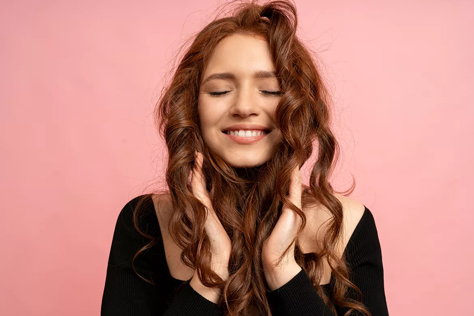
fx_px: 461
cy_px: 158
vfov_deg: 37.9
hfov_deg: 54.4
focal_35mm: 35
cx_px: 237
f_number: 7.1
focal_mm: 35
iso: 100
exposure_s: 1/160
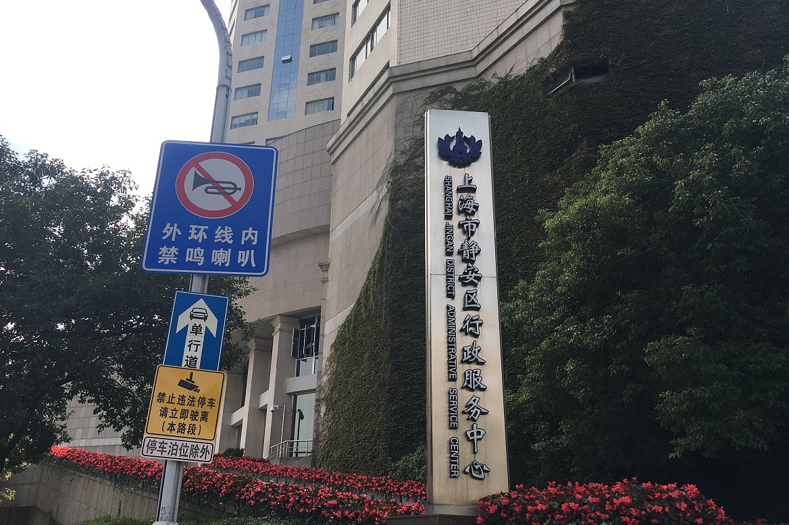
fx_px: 679
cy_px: 246
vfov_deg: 42.3
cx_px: 385
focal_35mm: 31
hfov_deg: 60.3
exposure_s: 1/1350
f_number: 2.2
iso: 25
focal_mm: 4.15
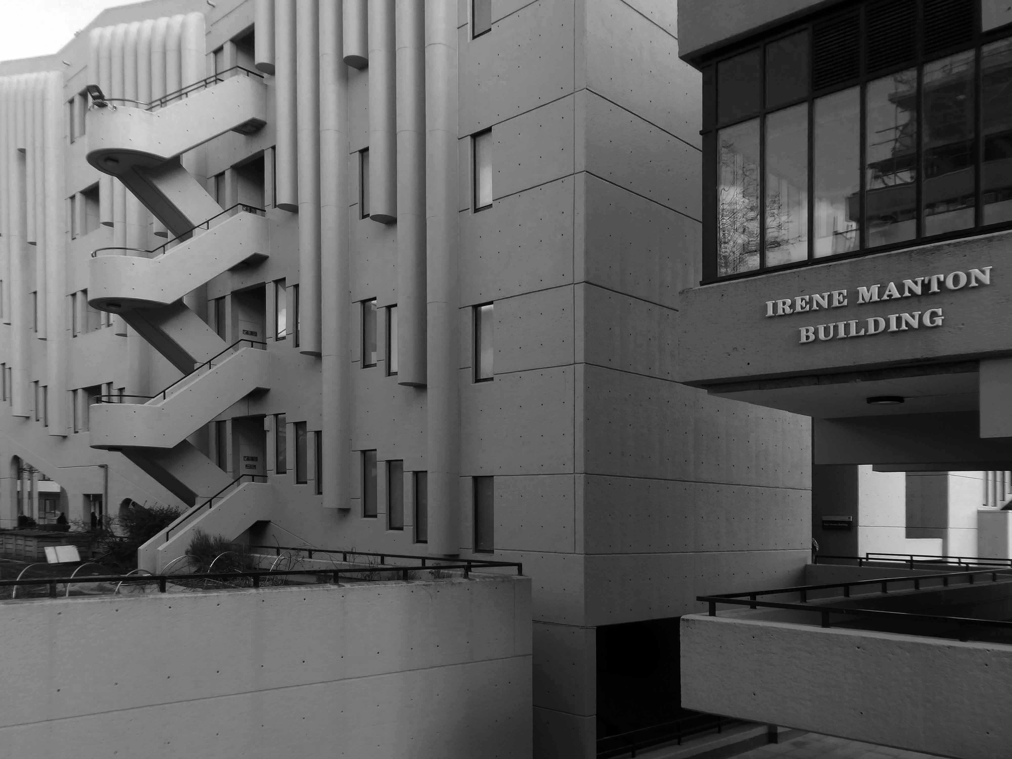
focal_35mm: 29
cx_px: 506
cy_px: 380
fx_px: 848
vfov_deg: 48.2
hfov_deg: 61.7
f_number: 3.5
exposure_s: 1/320
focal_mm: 5
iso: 80
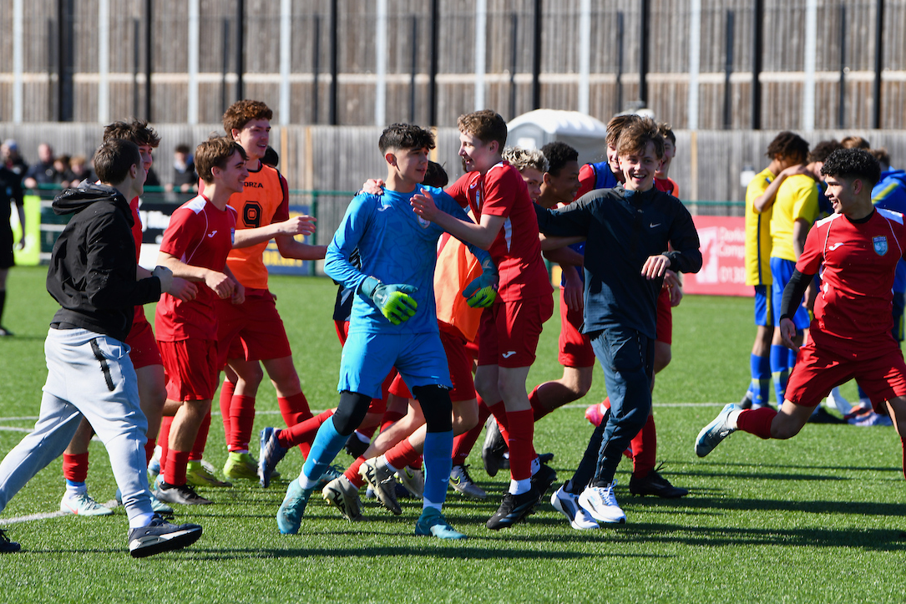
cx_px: 458
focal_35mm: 188
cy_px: 324
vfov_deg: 7.3
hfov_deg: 10.9
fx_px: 4730
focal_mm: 170
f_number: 4.5
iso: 250
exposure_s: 1/1250
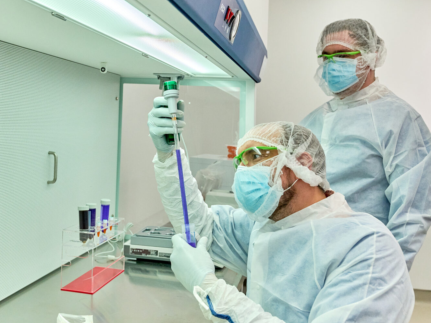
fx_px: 498
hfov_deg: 46.7
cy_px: 159
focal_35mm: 40
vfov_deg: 36.0
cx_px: 197
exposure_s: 1/1000
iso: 800
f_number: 4
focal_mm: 24
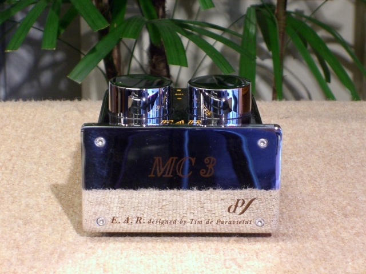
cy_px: 137
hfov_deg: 17.3
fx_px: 1205
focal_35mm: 114
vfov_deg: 13.0
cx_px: 183
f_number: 5.1
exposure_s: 1/10
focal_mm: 23.7
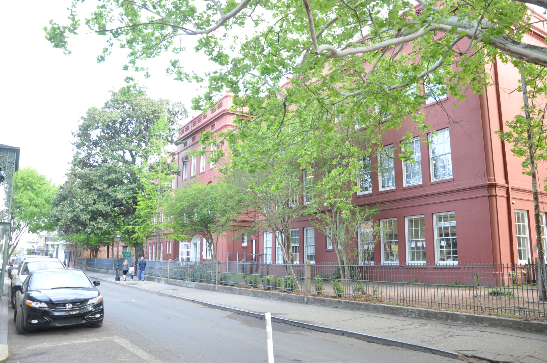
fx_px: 410
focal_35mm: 27
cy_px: 182
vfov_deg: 47.8
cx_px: 274
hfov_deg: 67.4
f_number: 4.5
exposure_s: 1/200
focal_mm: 18
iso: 1000
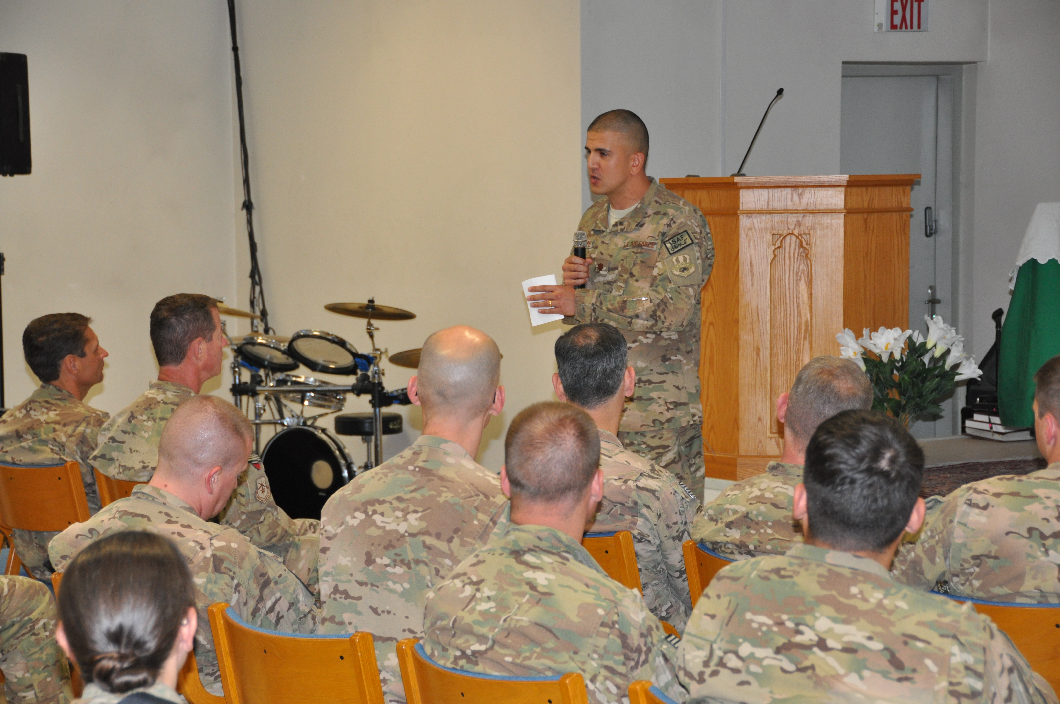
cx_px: 530
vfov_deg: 14.7
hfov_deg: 21.9
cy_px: 352
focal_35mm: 93
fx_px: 2735
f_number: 4.8
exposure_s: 1/60
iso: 800
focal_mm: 62
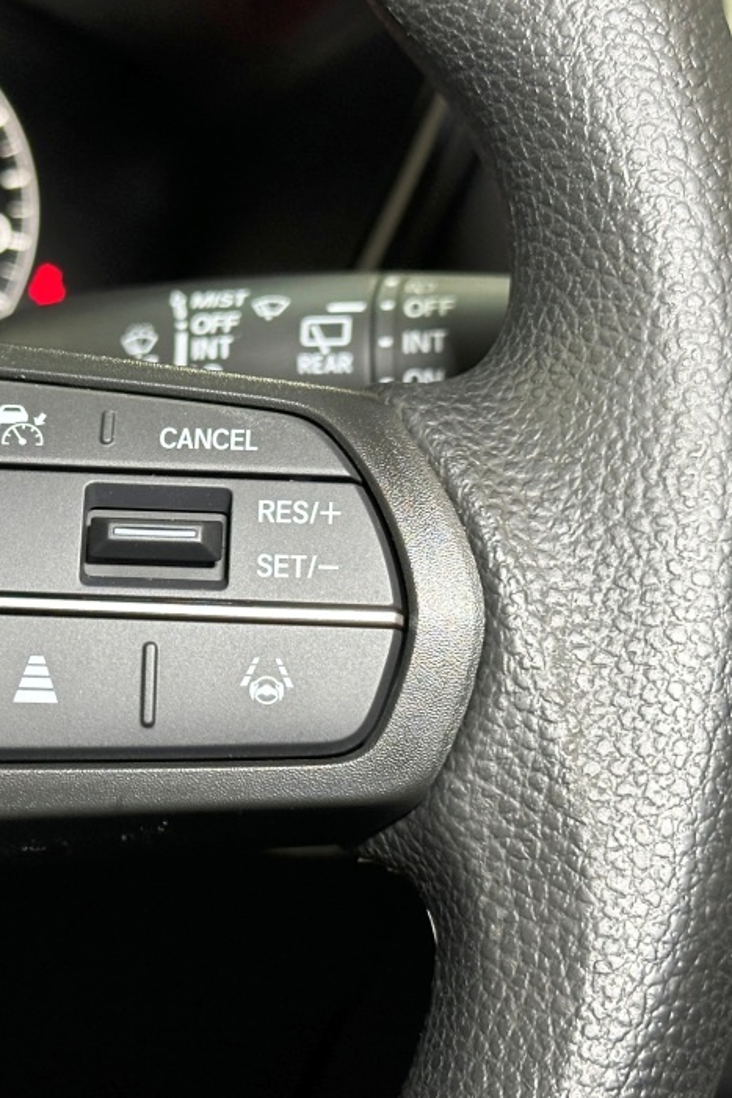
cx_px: 177
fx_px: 2225
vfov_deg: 27.7
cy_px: 558
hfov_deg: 18.6
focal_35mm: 73
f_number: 1.78
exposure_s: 1/40
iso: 320
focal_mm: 6.86
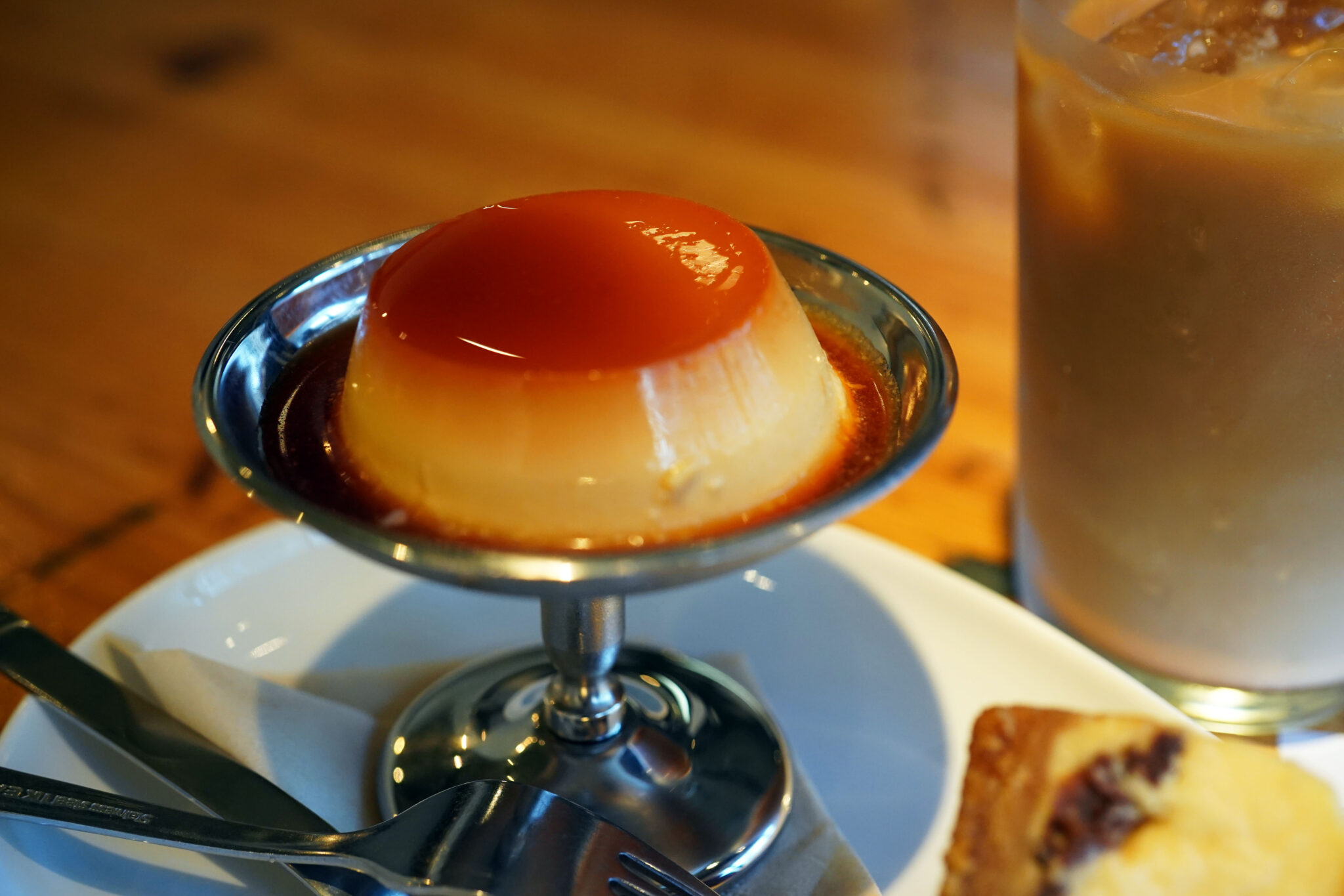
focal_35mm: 50
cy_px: 448
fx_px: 1866
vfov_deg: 27.0
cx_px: 672
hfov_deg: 39.6
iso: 3200
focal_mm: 50
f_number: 4
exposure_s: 1/640
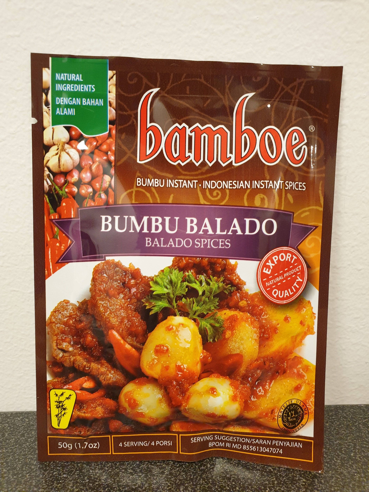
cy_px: 246
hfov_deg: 53.1
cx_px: 184
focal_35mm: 26
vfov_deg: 67.3
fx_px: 370
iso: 320
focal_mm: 4.3
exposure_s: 1/50
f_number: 2.4
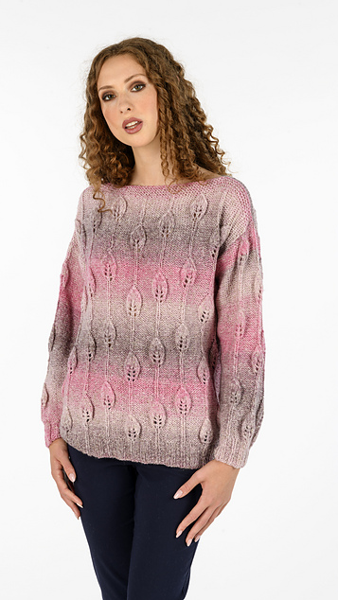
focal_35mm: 74
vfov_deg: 28.6
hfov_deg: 16.3
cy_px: 301
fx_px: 1178
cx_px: 149
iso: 64
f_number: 16
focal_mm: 70
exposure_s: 1/125
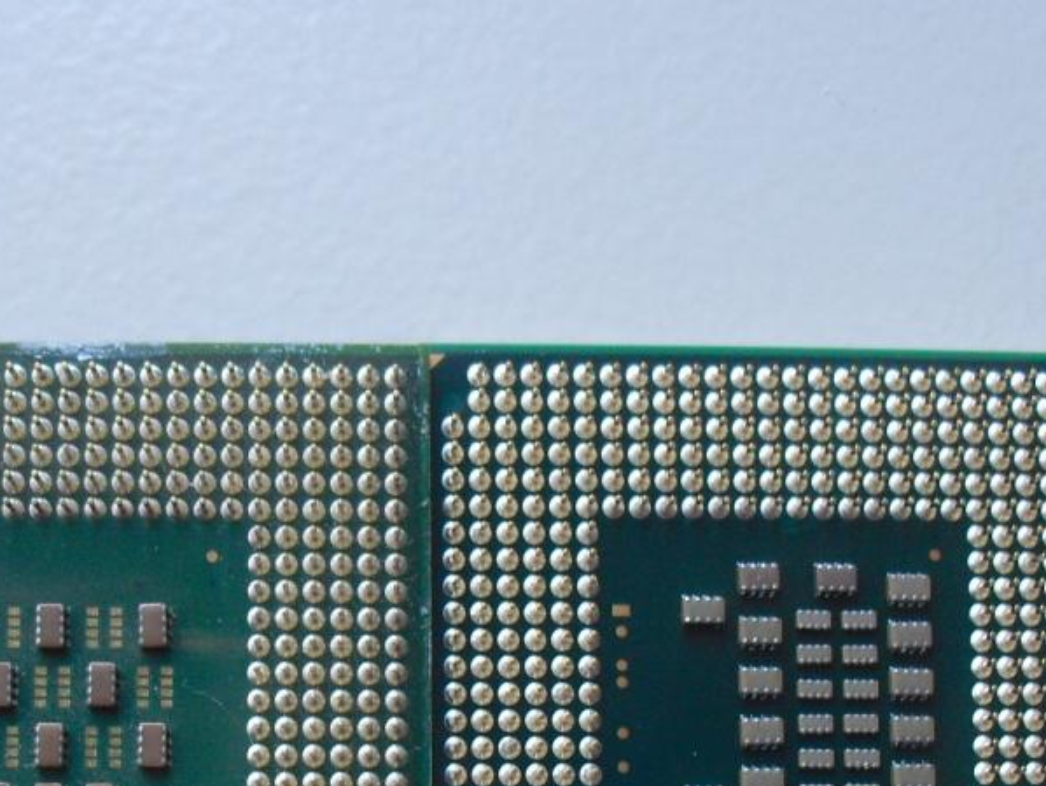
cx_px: 397
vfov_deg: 18.8
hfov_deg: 25.3
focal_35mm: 77
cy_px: 714
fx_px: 2328
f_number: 3.1
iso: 200
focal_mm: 6.3
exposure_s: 1/80
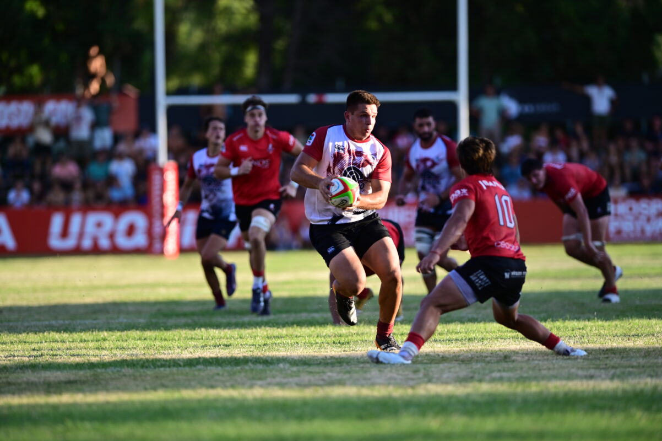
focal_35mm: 300
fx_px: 5513
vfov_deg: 4.6
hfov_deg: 6.9
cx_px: 331
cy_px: 220
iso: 320
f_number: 3.2
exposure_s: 1/1000
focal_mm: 300
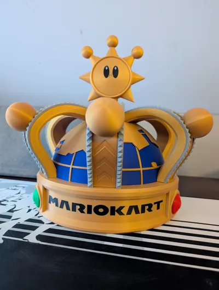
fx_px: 202
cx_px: 110
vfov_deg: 71.5
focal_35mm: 24
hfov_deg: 57.0
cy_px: 145
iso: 735
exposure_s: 1/23.9
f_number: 1.68
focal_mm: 6.9
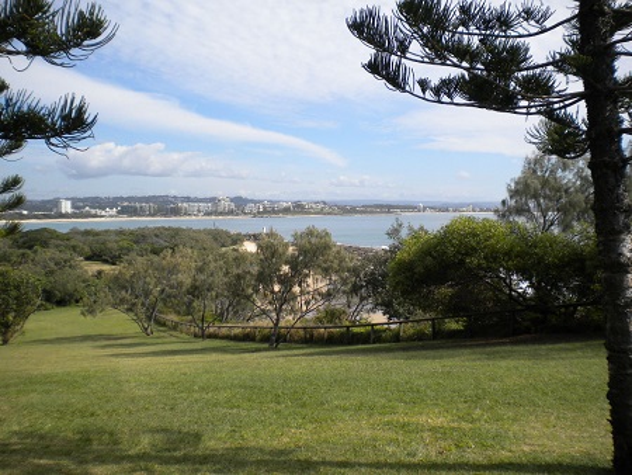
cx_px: 316
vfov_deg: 40.7
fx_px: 639
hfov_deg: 52.6
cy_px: 238
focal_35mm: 35
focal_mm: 6.3
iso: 80
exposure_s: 1/661
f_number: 4.6
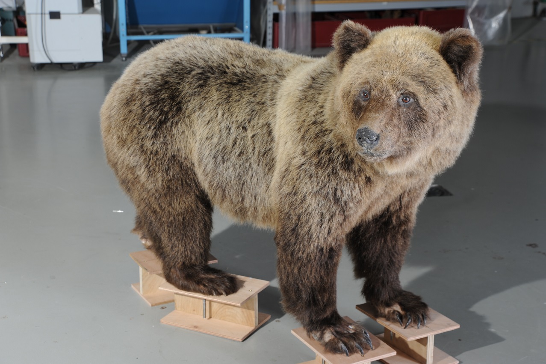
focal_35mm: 62
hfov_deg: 32.4
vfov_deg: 21.9
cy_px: 182
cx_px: 273
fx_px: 940
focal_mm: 62
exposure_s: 1.3
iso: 200
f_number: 9
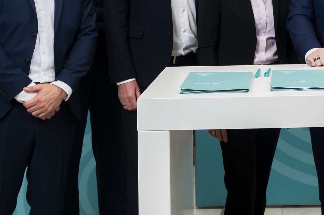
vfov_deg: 16.6
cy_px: -17
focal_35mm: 80
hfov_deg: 24.6
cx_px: 299
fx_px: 719
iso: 1000
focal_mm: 34
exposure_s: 1/80
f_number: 5
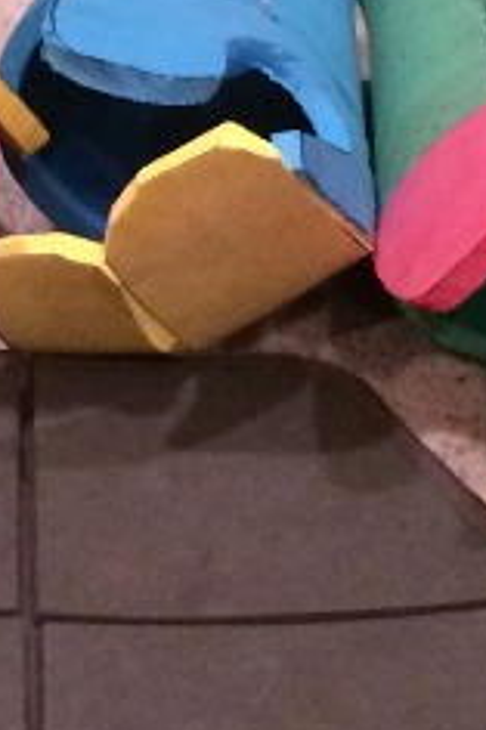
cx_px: 84
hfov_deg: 7.4
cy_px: -6
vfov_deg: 11.1
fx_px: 3731
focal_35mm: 184
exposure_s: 1/15
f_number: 2.2
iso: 320
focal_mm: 4.15
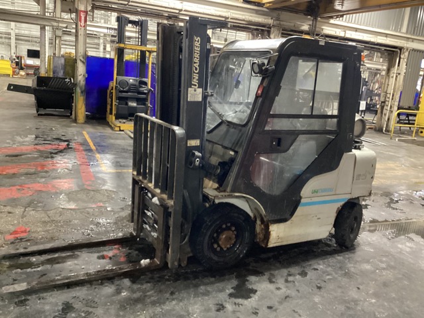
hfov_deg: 58.4
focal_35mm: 31
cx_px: 212
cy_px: 159
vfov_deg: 45.4
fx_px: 380
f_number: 2.4
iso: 640
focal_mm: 3.3
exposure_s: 1/30
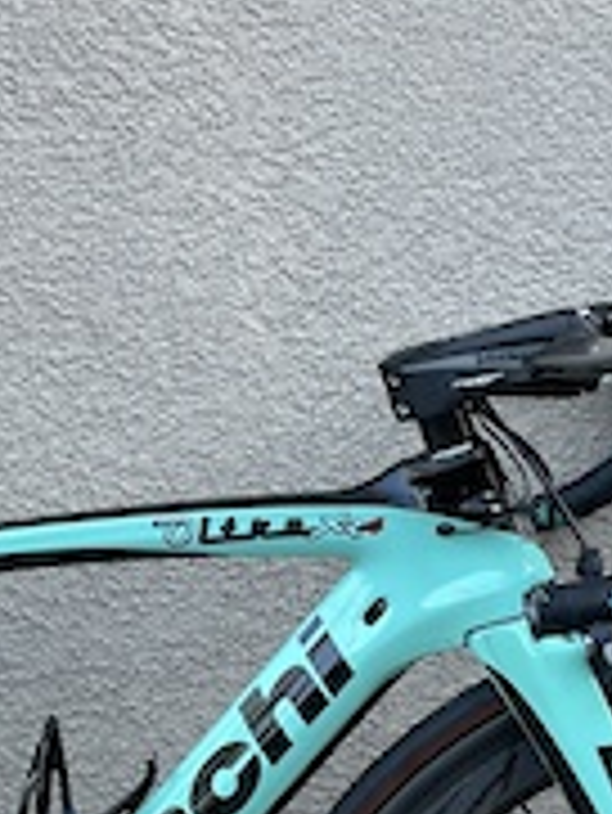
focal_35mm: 115
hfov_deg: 12.8
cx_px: 108
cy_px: 517
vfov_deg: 17.1
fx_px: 2708
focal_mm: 4.2
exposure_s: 1/154
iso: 32
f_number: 1.6
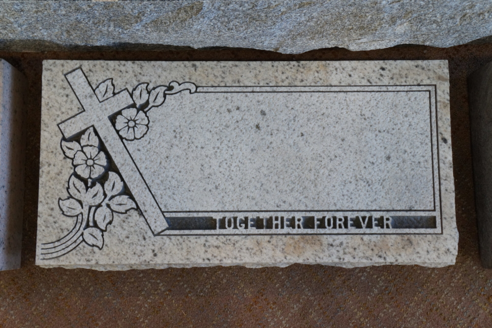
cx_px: 246
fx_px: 594
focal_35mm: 44
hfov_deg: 45.0
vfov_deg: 30.8
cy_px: 164
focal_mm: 29
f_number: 6.3
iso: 640
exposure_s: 1/60
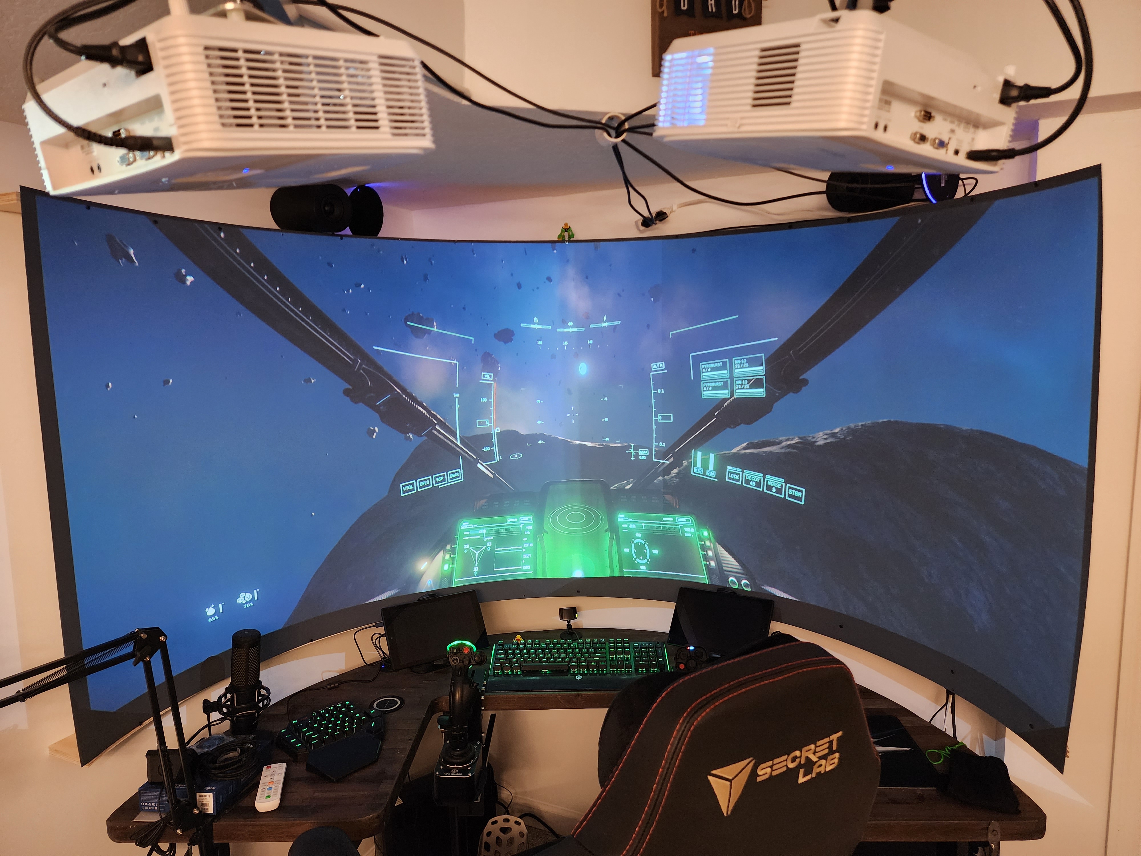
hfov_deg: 73.9
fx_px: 758
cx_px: 570
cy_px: 428
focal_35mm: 23
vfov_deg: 58.9
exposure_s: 1/27
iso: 500
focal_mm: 6.4
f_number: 1.8
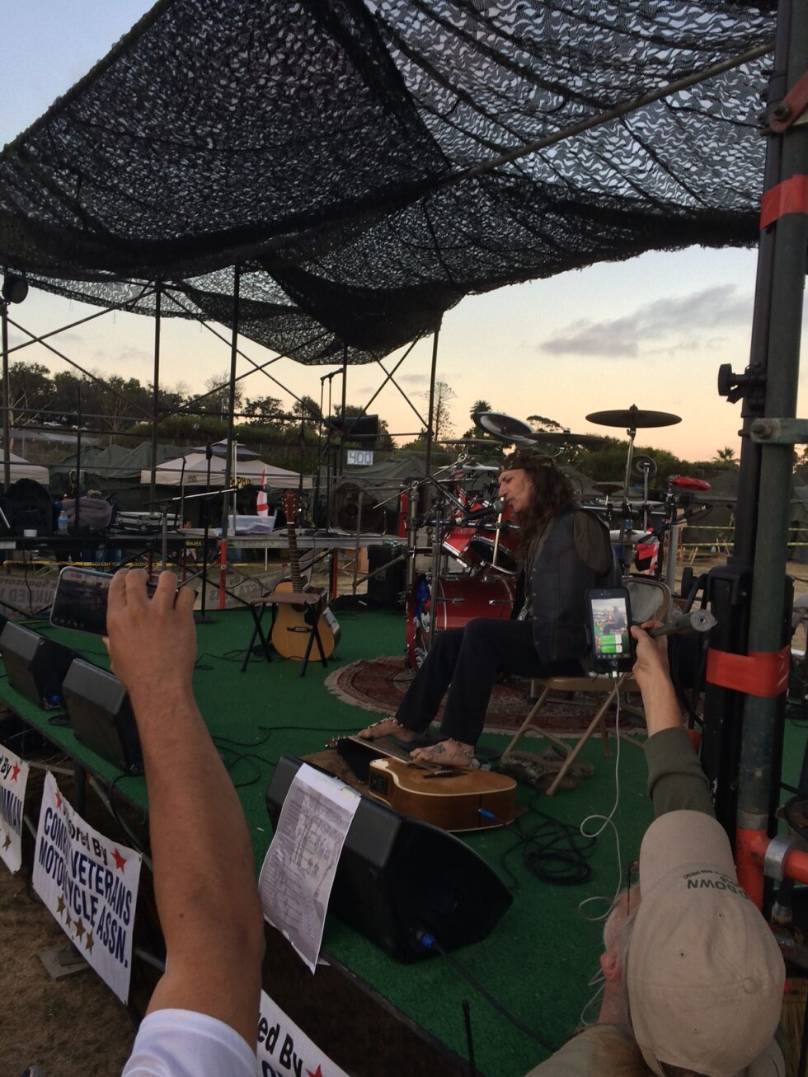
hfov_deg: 48.2
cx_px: 404
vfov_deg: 61.7
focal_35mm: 29
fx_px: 903
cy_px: 538
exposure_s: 1/120
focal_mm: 4.15
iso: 50
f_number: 2.2
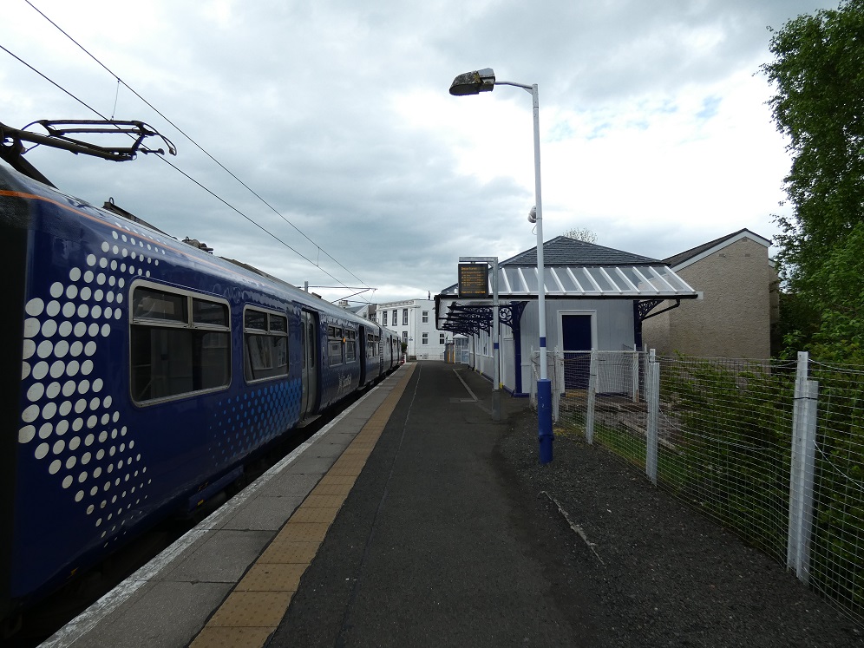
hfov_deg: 81.7
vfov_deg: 66.0
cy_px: 324
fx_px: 499
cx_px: 432
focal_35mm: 20
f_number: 2.8
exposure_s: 1/800
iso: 80
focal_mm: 3.6
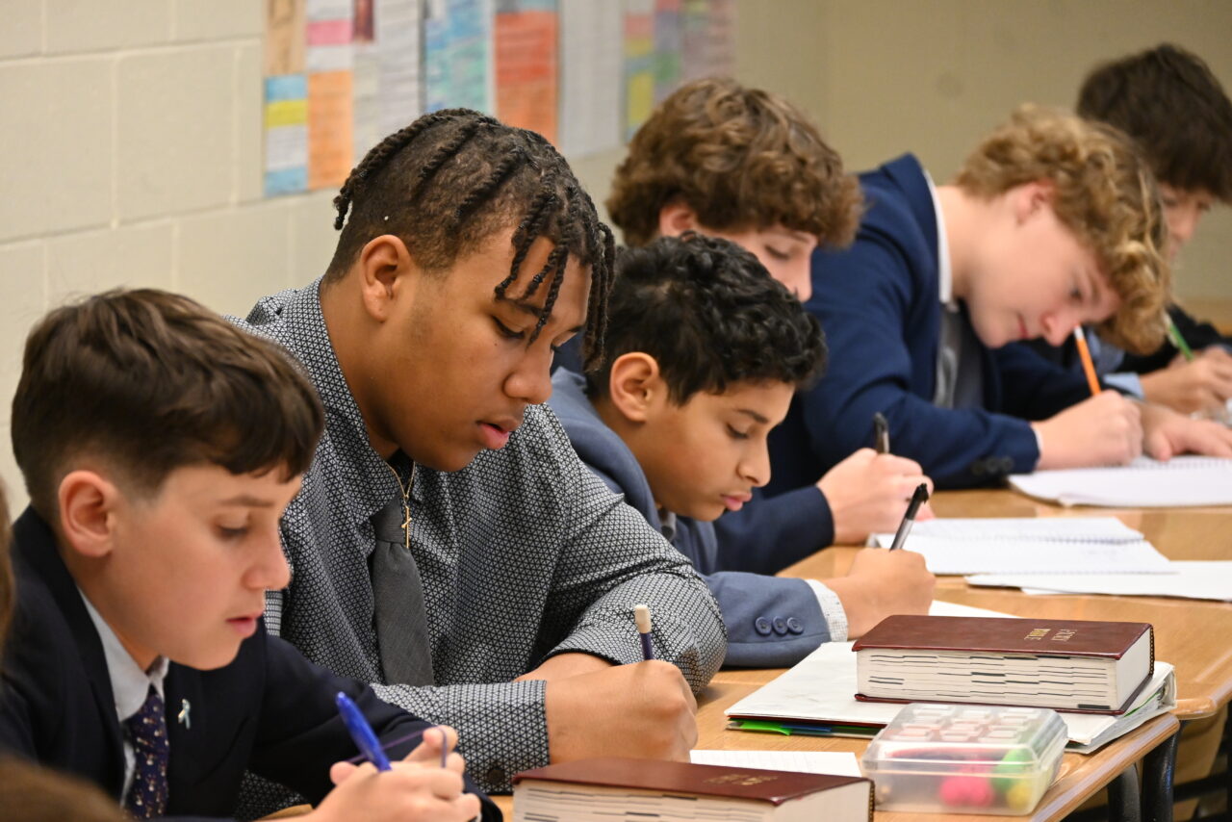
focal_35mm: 172
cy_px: 411
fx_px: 5904
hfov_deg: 11.9
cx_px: 616
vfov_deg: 8.0
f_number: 5.3
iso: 2000
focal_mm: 115
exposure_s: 1/100
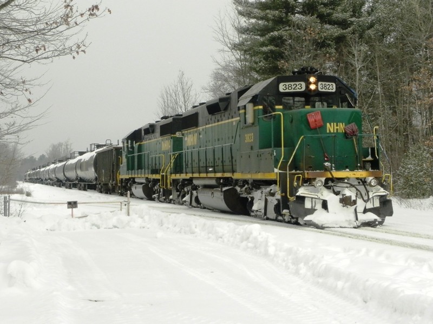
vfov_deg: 22.3
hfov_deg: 29.4
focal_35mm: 66
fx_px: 826
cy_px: 162
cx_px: 216
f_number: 6.3
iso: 400
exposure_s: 1/500
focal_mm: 11.8
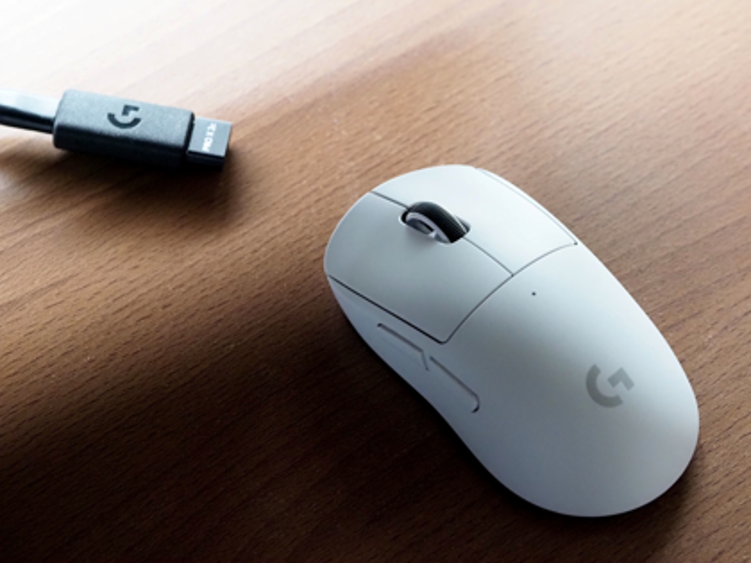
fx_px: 2603
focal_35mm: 120
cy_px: 282
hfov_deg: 16.4
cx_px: 376
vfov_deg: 12.3
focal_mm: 60
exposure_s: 1/125
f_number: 4
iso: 6400
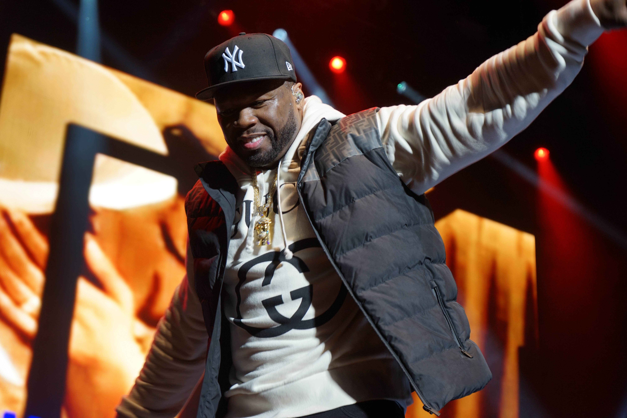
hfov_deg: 28.8
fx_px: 1219
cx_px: 314
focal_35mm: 70
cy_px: 209
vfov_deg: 19.5
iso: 500
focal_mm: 70
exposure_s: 1/80
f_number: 5.6
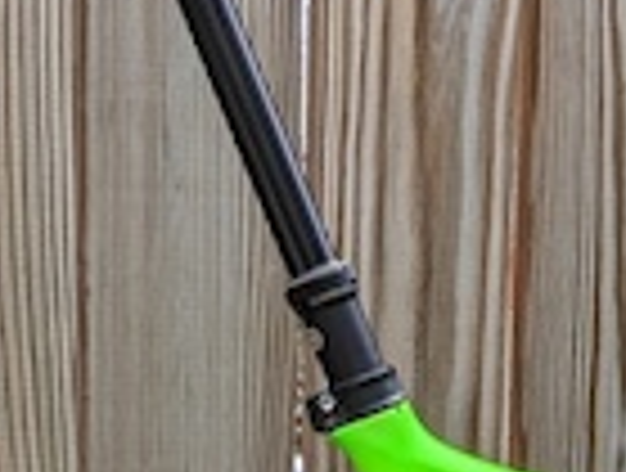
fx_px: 2810
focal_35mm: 155
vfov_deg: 9.2
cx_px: 653
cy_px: 850
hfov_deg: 12.5
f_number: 1.73
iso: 53
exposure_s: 1/1672
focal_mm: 4.38
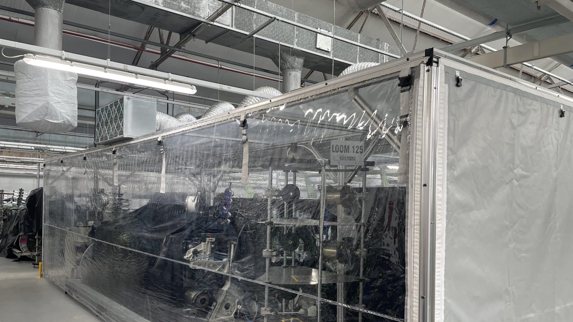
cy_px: 217
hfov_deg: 64.3
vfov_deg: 38.5
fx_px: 456
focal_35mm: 30
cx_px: 276
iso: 64
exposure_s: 1/113
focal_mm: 4.2
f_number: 1.6
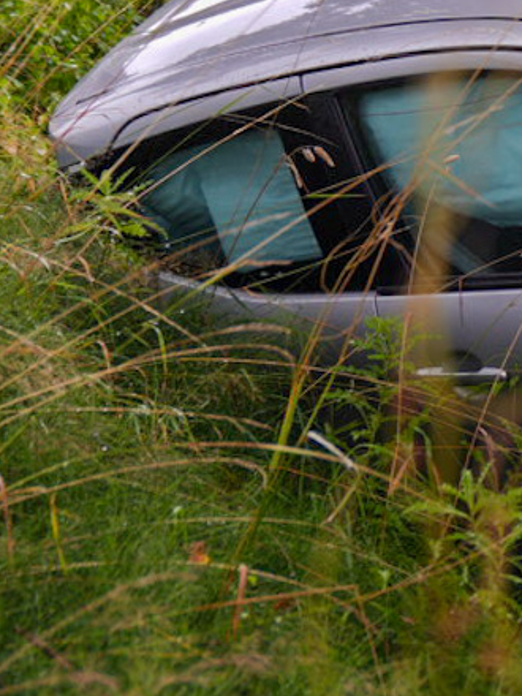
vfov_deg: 15.4
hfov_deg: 10.3
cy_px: 20
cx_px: 1226
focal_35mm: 126
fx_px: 2533
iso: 64
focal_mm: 30
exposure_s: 1/50
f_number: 2.8
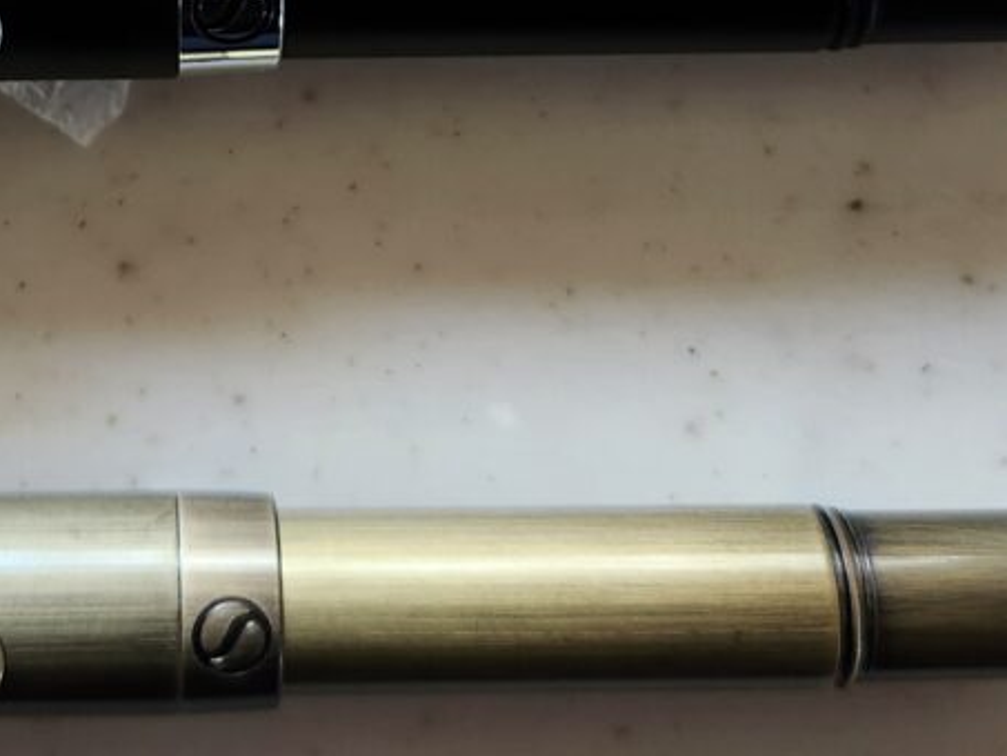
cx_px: 140
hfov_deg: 24.4
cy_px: -202
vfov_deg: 17.8
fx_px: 2270
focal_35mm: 78
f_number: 1.8
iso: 160
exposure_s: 1/180
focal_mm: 5.4
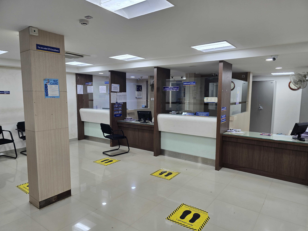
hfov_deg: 73.9
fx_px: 205
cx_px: 154
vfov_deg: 58.9
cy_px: 116
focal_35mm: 23
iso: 80
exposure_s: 1/100
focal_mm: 6.3
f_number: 1.7
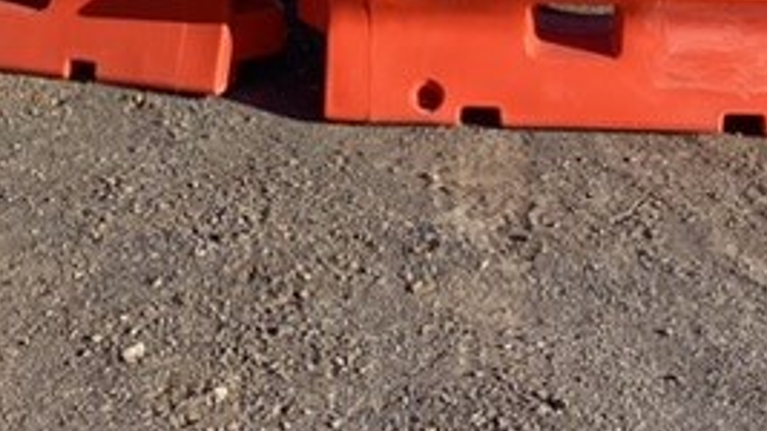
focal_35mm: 81
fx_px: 1647
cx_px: 402
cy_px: 23
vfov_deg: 14.7
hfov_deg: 26.2
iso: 25
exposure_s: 1/783
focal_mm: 3.3
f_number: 2.4
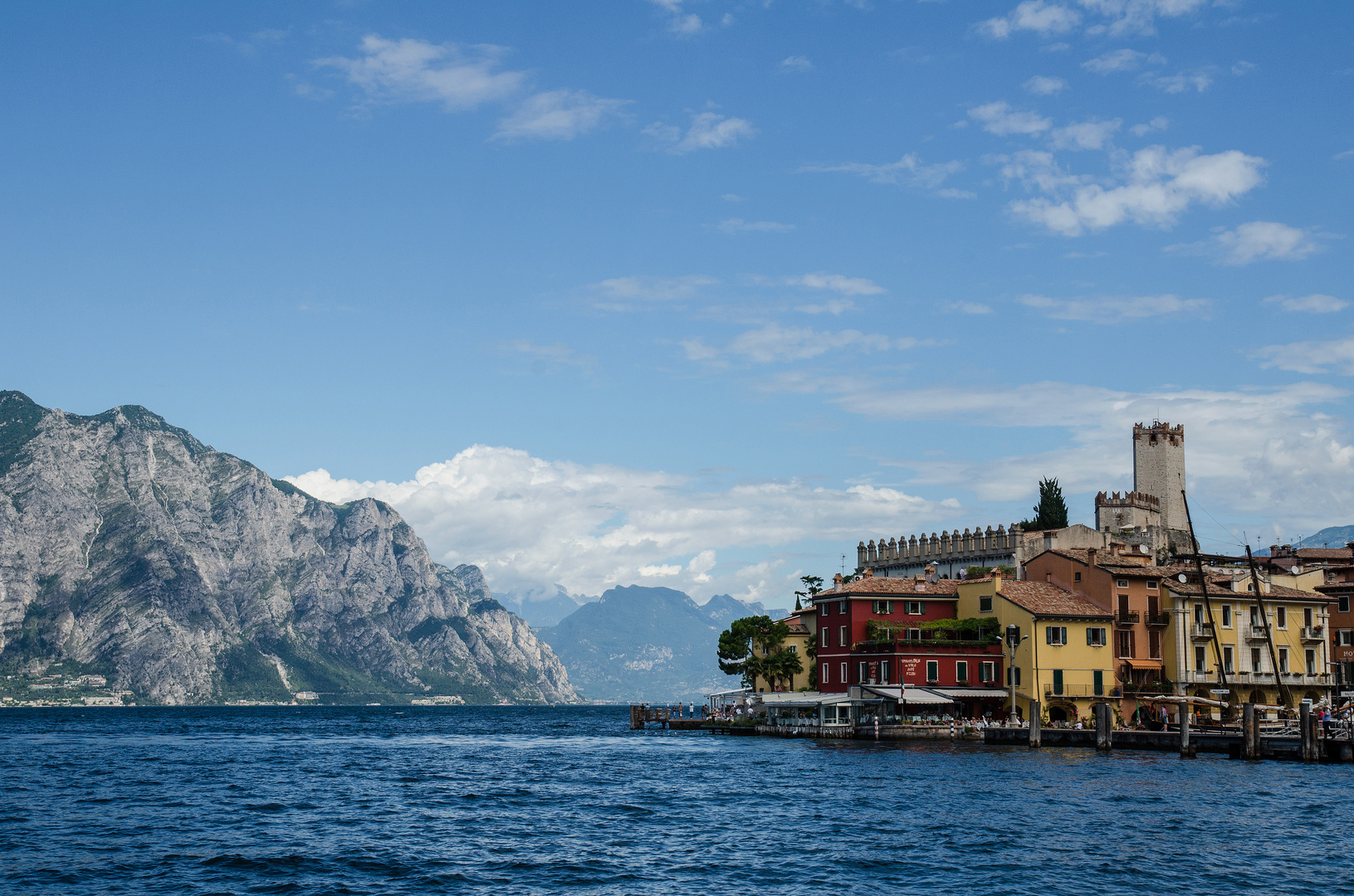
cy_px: 448
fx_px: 1970
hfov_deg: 37.9
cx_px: 677
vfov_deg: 25.6
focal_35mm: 52
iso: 400
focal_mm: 35
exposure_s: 1/640
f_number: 11
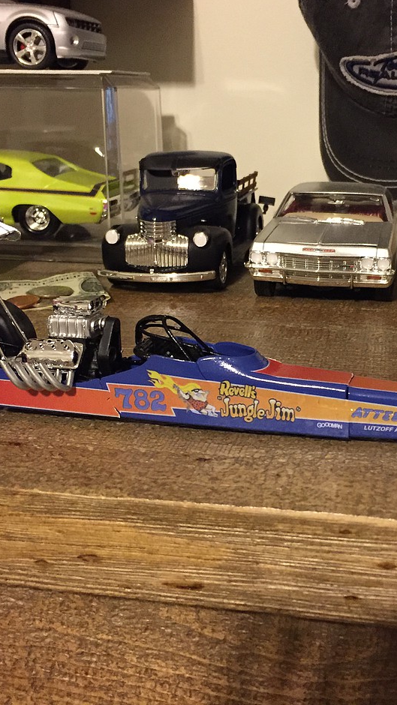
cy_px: 346
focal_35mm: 43
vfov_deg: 47.3
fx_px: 804
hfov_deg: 27.6
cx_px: 248
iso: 250
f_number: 2.2
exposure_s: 1/20
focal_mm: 4.15
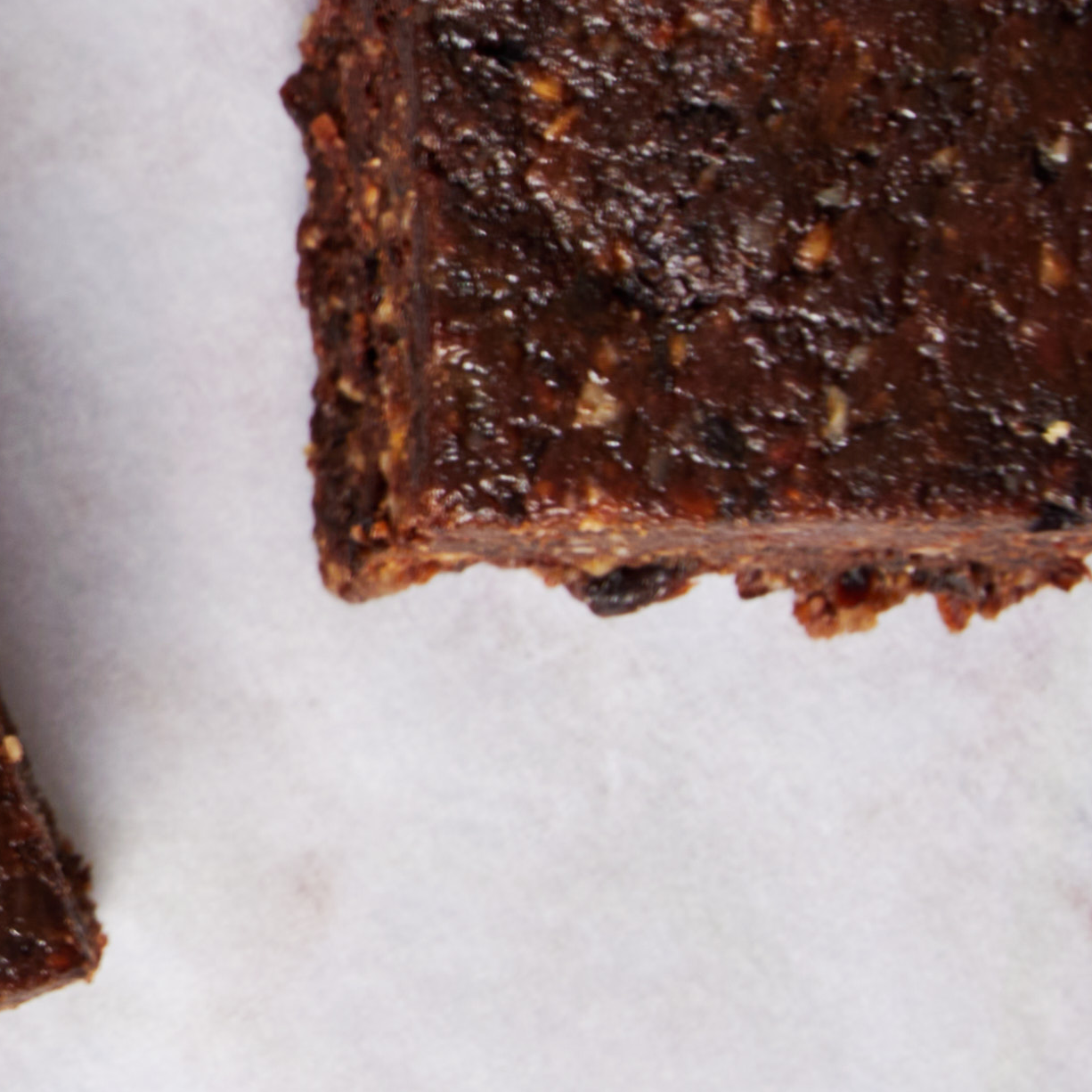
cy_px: 69
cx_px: -1123
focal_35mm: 430
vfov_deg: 4.1
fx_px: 15347
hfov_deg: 4.0
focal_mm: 70
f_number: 8
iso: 100
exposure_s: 1/100
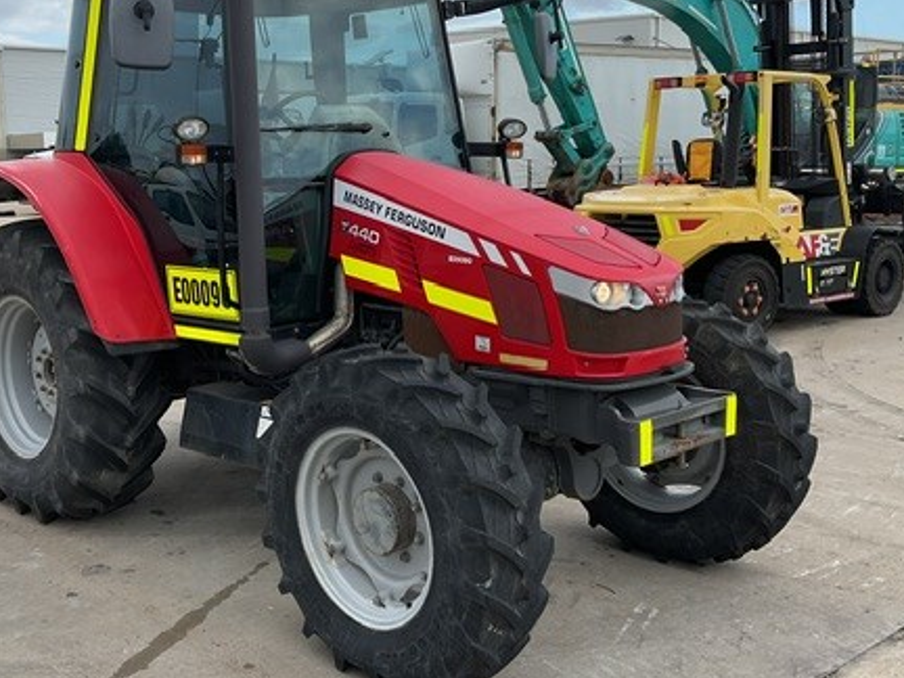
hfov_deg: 43.4
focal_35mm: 43
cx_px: 326
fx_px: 1123
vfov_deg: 33.5
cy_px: 285
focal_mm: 3
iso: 16
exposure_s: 1/495
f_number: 1.8
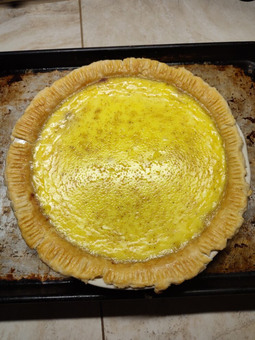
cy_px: 170
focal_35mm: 23
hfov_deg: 58.9
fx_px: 226
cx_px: 128
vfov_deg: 73.9
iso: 245
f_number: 1.8
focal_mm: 5.56
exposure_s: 1/120
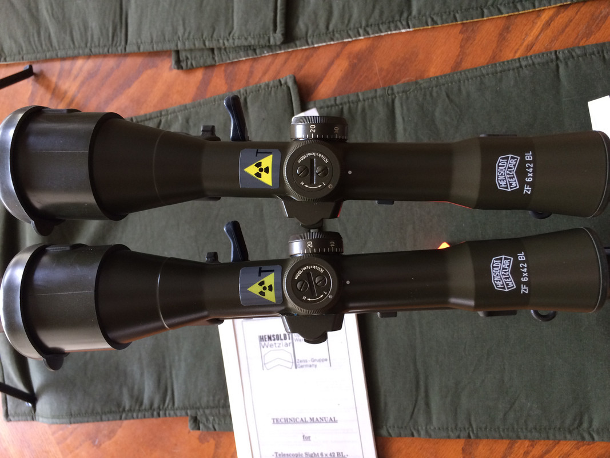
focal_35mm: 29
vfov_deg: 48.2
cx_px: 305
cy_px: 229
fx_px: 511
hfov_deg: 61.7
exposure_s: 1/30
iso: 100
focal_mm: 4.15
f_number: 2.2
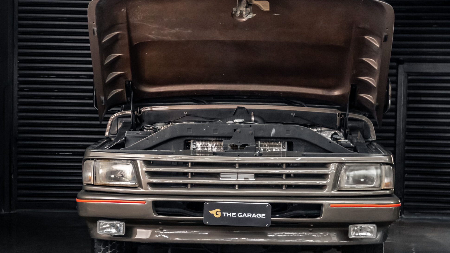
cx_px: 234
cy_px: 134
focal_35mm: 88
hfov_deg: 24.3
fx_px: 1046
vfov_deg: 13.8
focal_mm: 45
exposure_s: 1/80
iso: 3200
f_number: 4
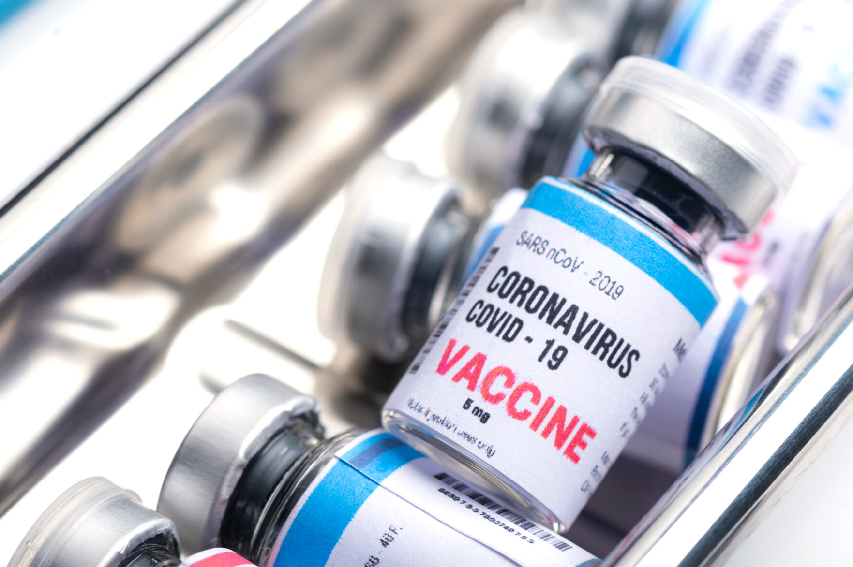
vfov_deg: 11.2
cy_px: 255
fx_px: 2889
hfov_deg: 16.8
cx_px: 412
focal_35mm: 122
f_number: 10
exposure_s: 1/200
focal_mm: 105
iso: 50
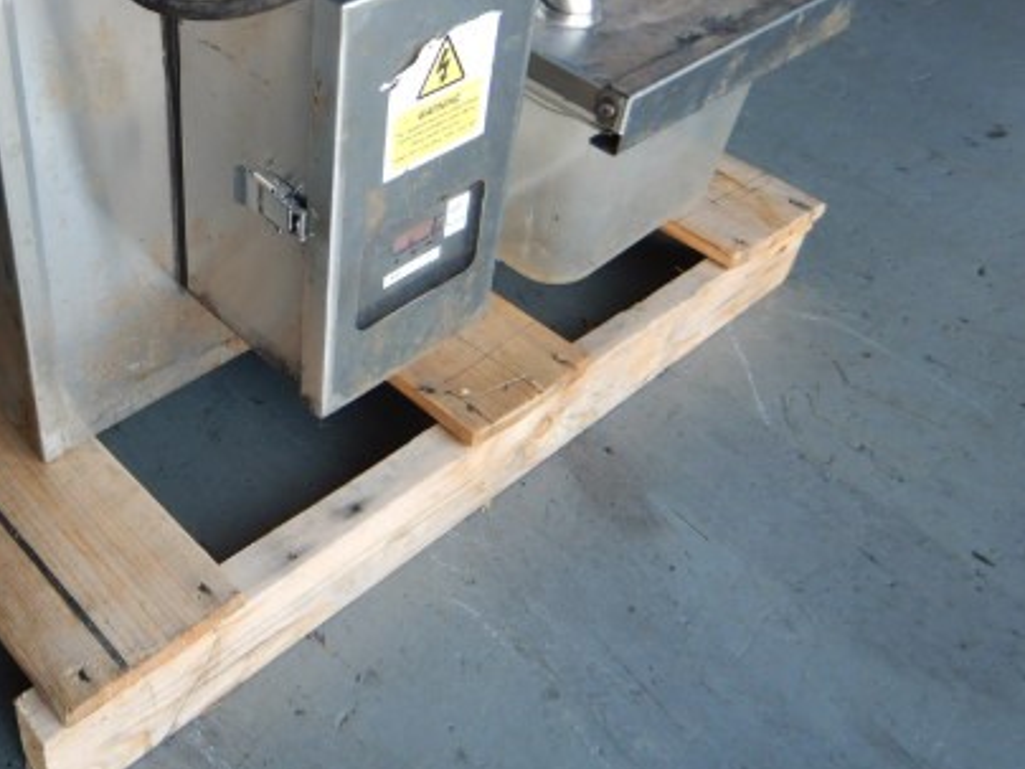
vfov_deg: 37.0
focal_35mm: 38
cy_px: 218
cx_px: 221
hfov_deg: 46.7
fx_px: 1125
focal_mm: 4.3
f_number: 2.8
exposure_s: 1/60
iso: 125
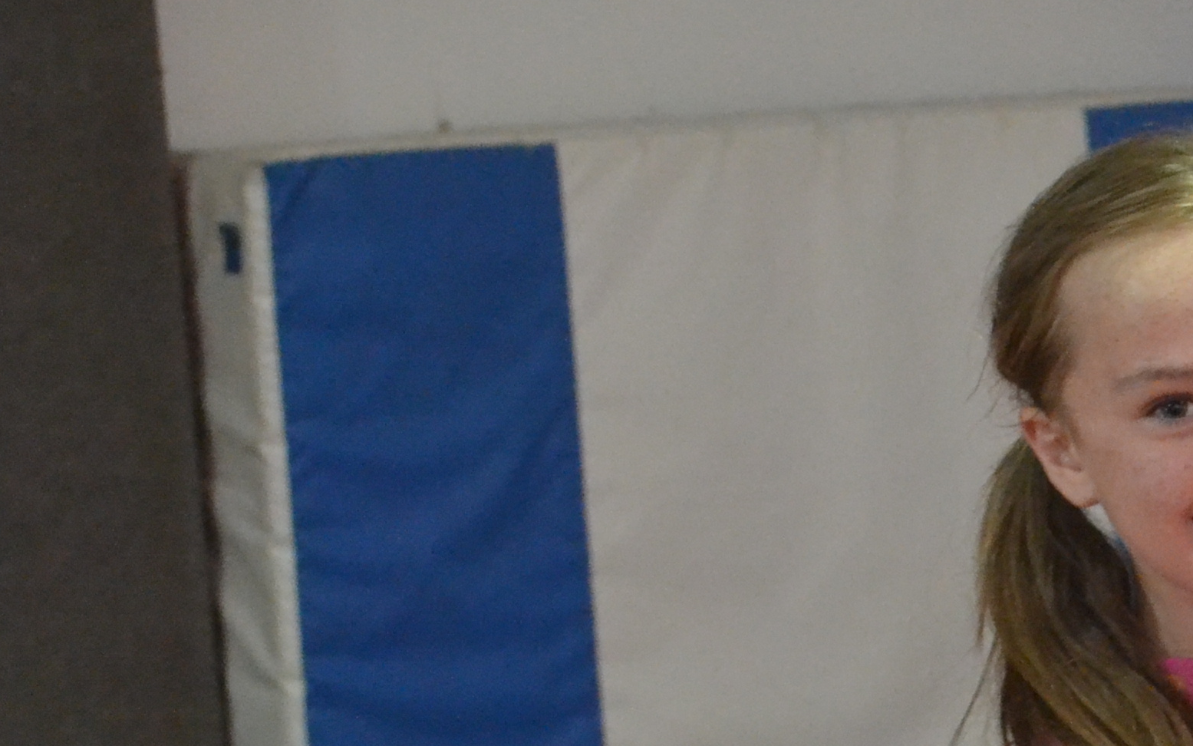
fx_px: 4715
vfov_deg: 9.0
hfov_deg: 13.9
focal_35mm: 145
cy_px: 736
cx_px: 1564
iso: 3200
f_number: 4.8
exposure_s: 1/60
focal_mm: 32
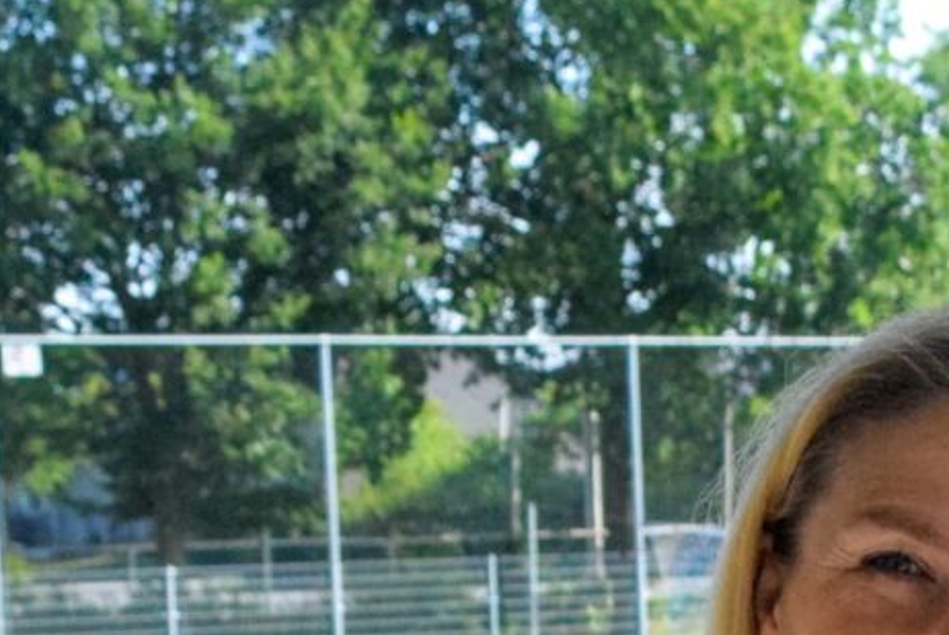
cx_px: 914
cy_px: 1246
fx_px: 4386
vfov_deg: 7.9
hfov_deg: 12.2
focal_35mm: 166
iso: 3200
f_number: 5.6
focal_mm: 25
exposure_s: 1/4000
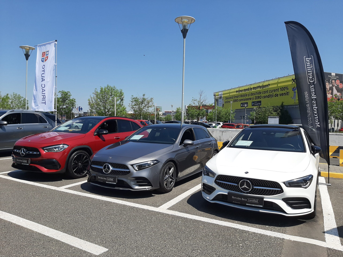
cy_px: 128
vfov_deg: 53.1
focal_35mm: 26
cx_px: 172
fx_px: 258
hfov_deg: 67.3
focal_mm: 3.93
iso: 40
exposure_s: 1/3745
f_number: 1.7
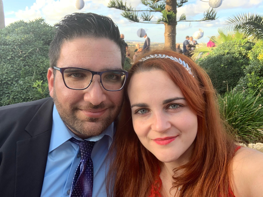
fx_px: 243
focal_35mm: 32
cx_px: 132
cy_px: 98
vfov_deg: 44.2
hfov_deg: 56.8
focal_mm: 2.87
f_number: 2.2
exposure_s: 1/121
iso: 20
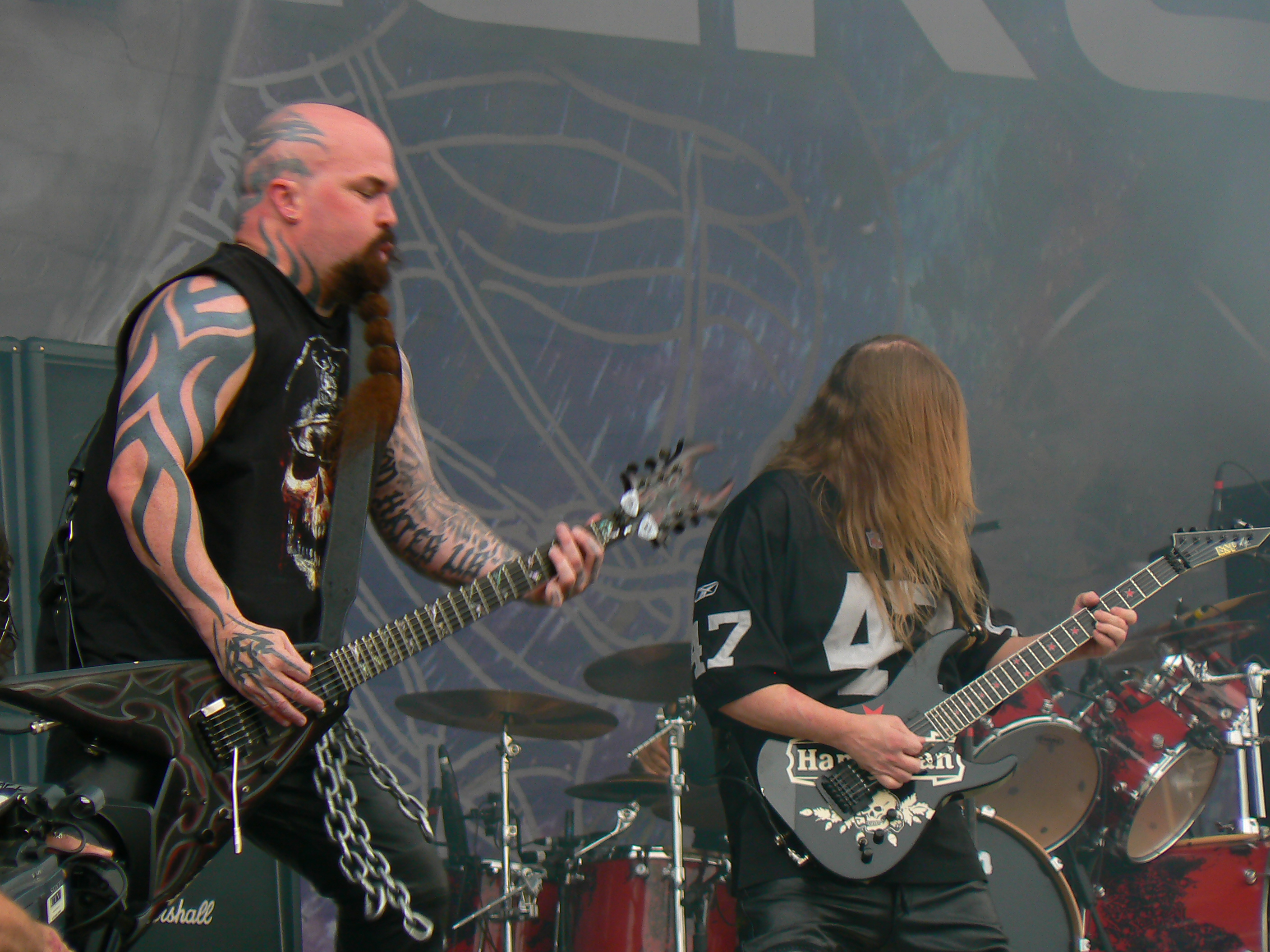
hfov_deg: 6.4
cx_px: 635
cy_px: 476
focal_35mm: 311
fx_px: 11410
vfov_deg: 4.8
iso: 80
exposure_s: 1/125
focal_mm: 51.8
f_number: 4
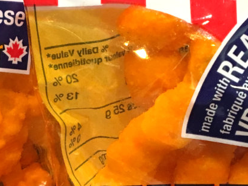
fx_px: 803
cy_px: 104
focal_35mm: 112
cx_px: 26
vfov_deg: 13.2
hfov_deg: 17.3
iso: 40
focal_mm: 4.2
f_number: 2.2
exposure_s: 1/30
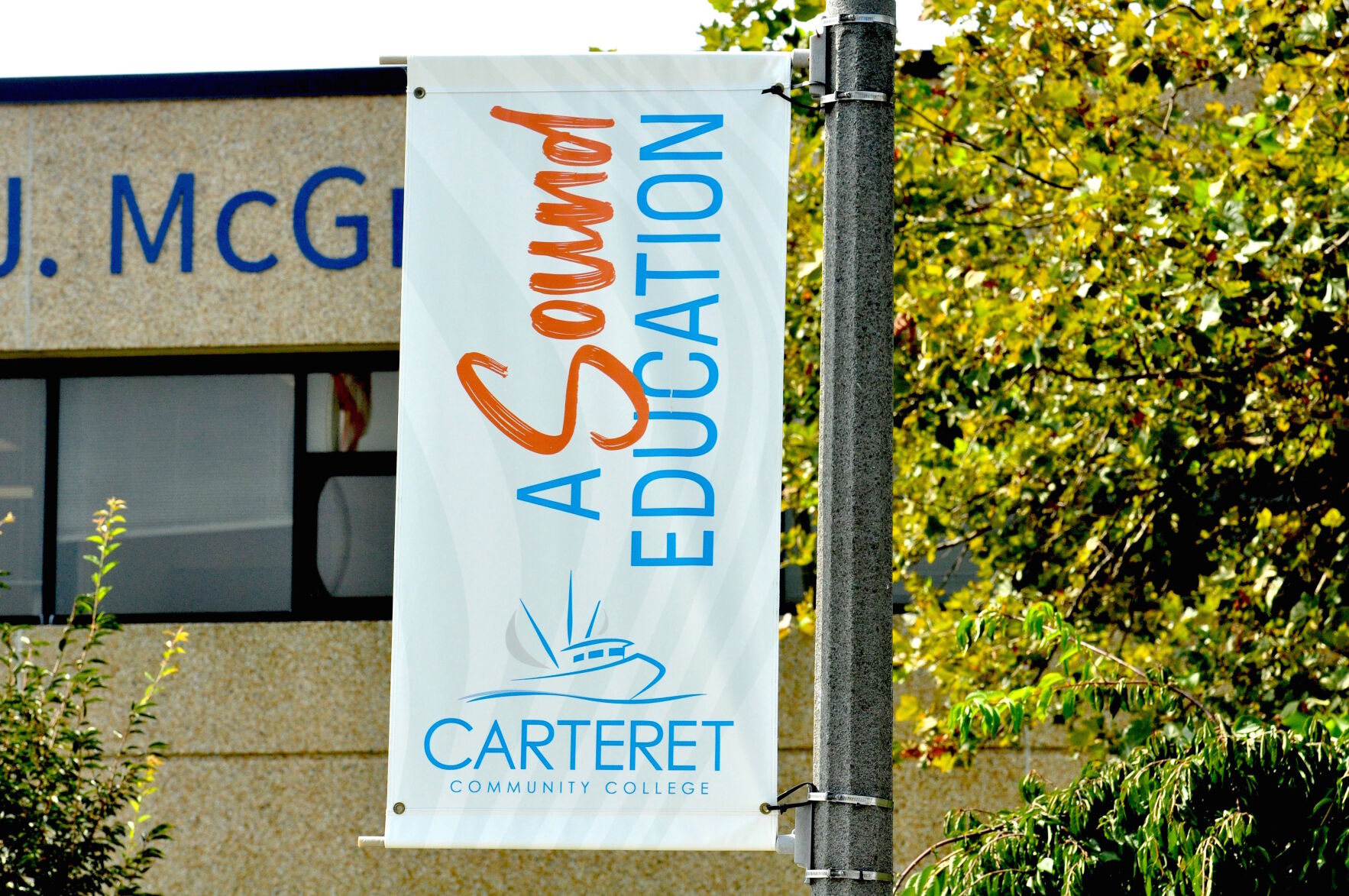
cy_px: 448
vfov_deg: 9.1
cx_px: 674
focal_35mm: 150
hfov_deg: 13.7
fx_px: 5614
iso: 800
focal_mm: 100
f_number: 10
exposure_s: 1/800
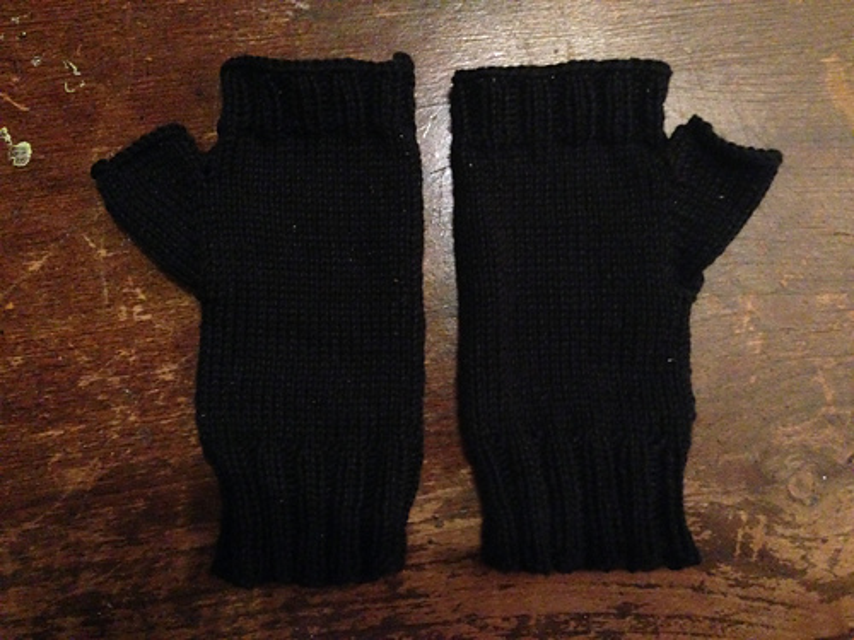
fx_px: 814
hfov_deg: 55.4
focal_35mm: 33
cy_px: 320
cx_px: 427
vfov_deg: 42.9
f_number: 2.4
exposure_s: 1/15
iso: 800
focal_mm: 4.12
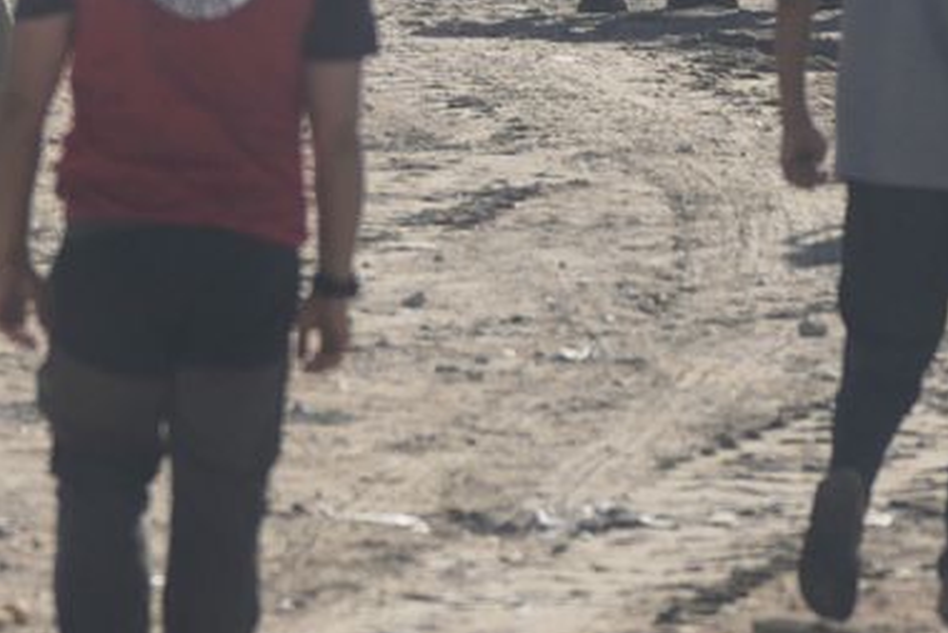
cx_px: -485
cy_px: -342
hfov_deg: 2.0
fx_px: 26895
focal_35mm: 1021
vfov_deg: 1.3
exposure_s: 1/2000
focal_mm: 189
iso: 125
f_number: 5.6
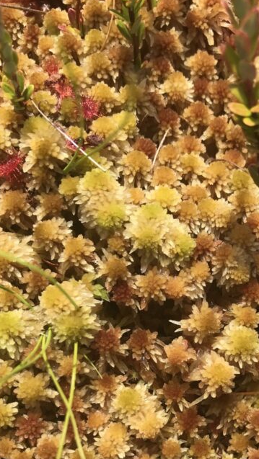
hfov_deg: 24.1
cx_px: 202
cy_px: 337
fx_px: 597
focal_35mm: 49
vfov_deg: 41.0
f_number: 1.8
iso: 20
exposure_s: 1/1429
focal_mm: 3.99
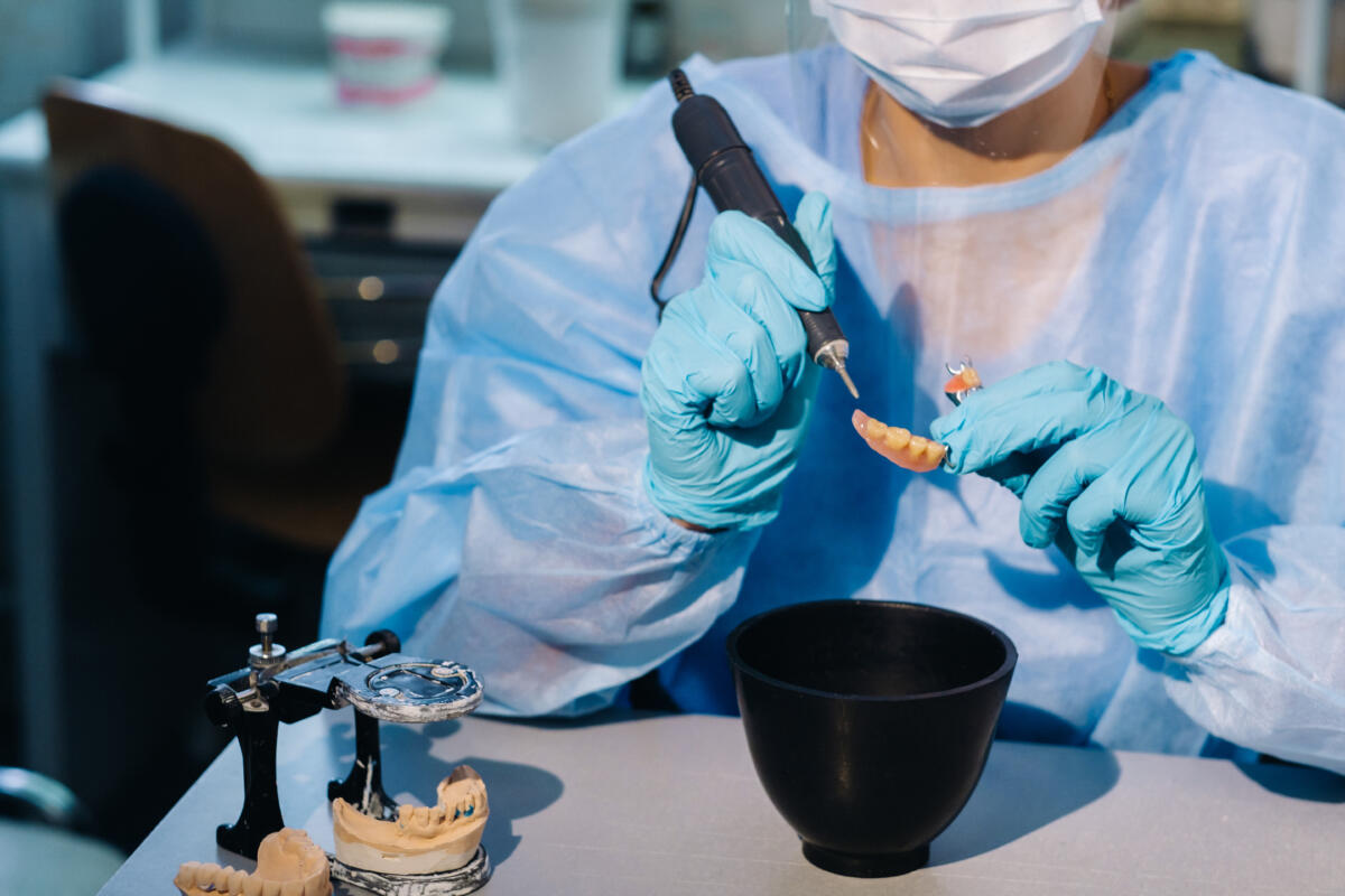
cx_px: 672
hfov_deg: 24.2
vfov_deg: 16.3
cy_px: 448
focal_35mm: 84
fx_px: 3138
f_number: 3.2
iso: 640
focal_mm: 56
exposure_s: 1/320
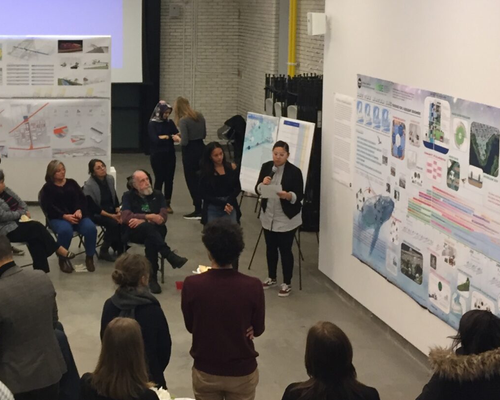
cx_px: 36
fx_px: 1051
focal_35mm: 71
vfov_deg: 21.4
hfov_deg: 25.8
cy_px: 101
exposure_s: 1/30
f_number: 2.2
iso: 100
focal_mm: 4.15
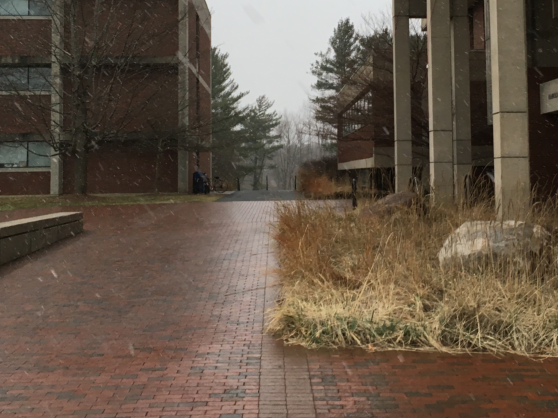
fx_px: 903
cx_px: 364
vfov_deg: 25.8
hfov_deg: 34.1
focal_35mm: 56
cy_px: 106
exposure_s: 1/40
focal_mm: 4.15
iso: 25
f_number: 2.2
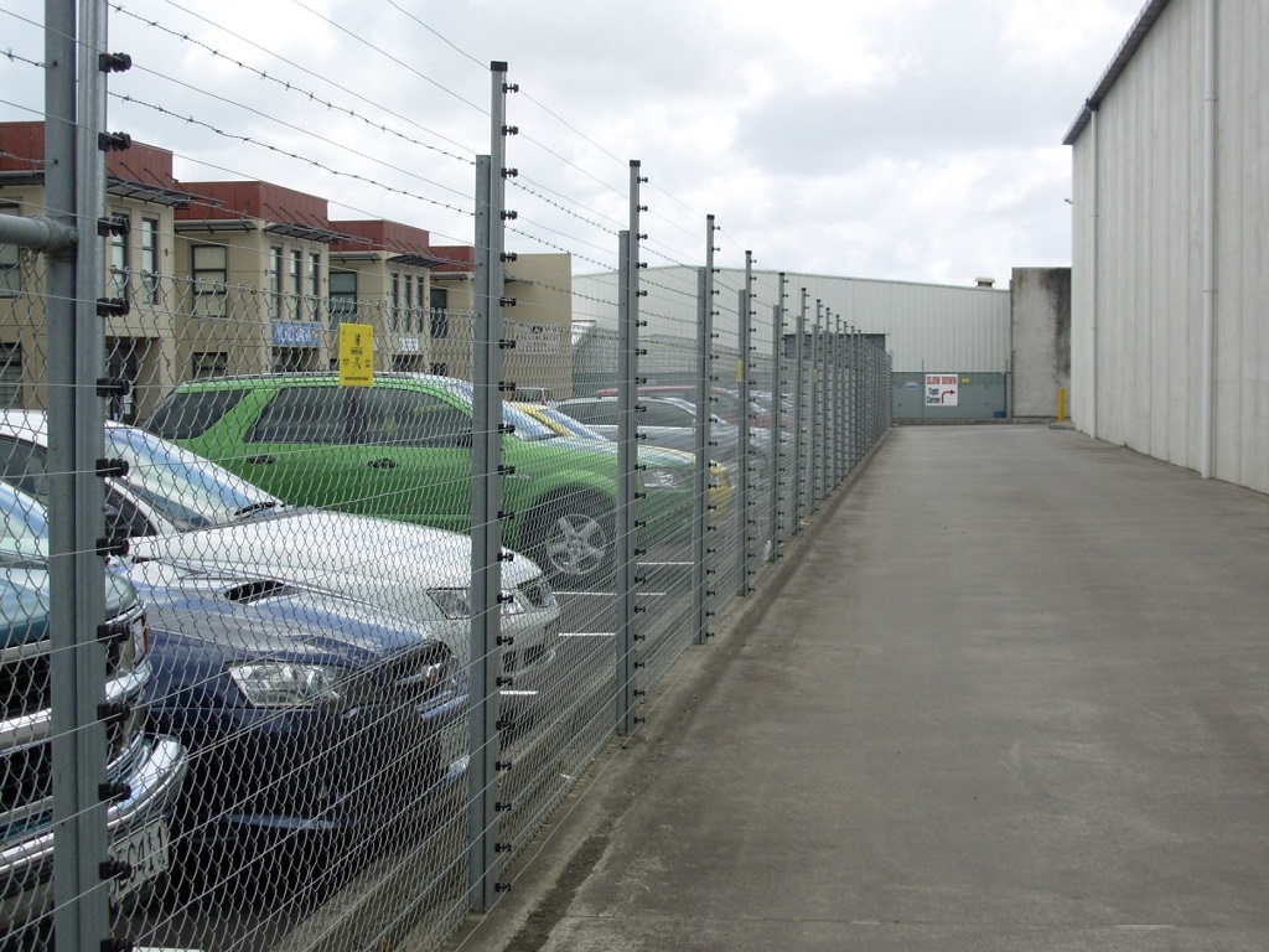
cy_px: 476
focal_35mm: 58
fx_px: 2126
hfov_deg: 33.2
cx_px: 634
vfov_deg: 25.2
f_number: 3.3
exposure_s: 1/745
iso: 50
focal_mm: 9.5
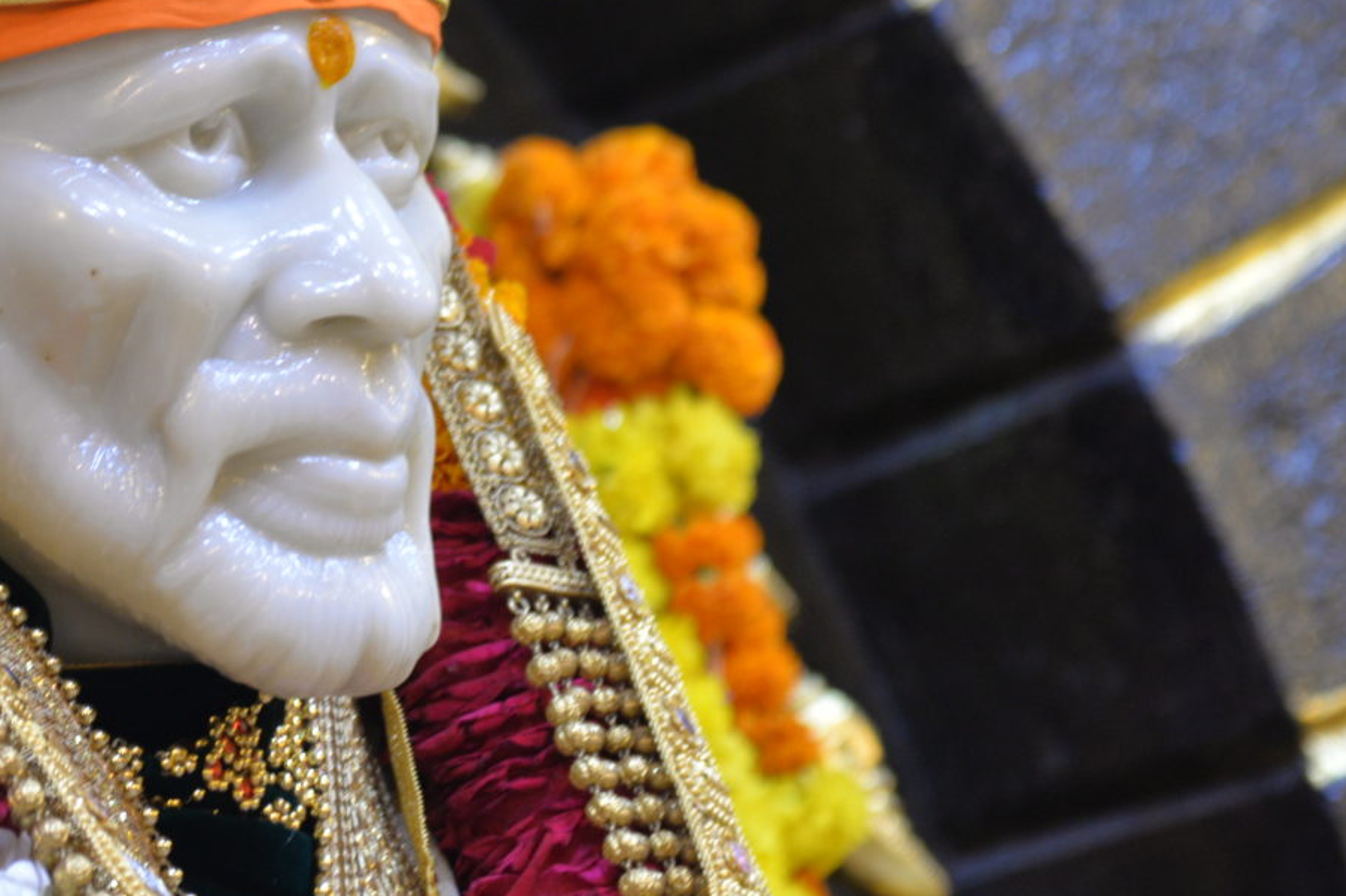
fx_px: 10166
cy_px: 93
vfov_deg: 5.0
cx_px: 188
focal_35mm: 272
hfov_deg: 7.6
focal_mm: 120
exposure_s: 1/60
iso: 1250
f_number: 4
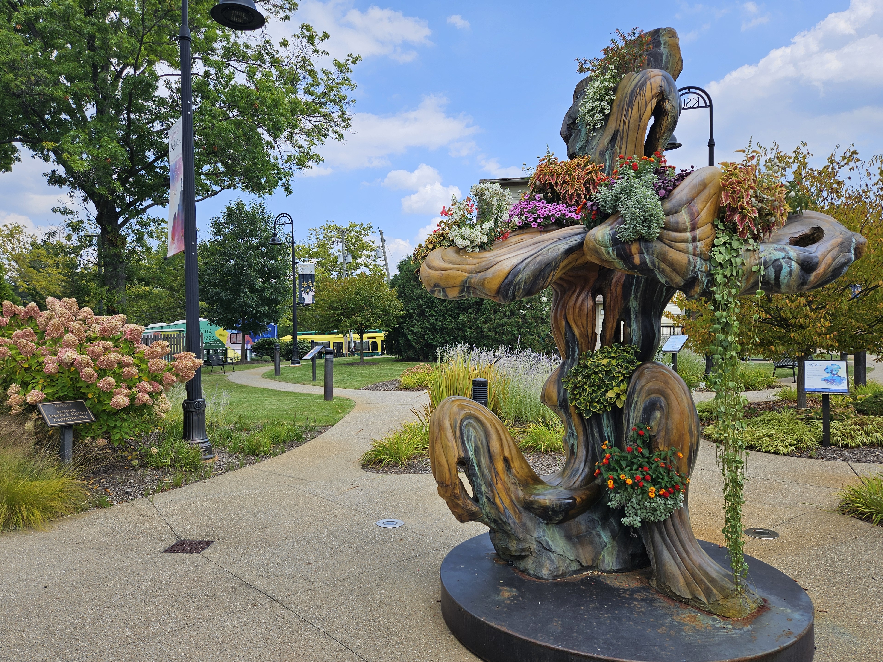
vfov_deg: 56.8
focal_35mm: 24
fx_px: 612
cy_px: 331
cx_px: 427
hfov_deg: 71.6
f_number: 1.8
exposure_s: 1/1441
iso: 25
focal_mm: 5.4
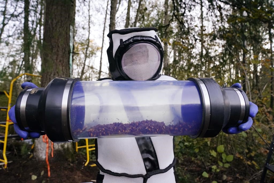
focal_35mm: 24
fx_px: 183
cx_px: 137
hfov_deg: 73.7
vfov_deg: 53.1
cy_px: 92
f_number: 5
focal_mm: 24
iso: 3200
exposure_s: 1/400
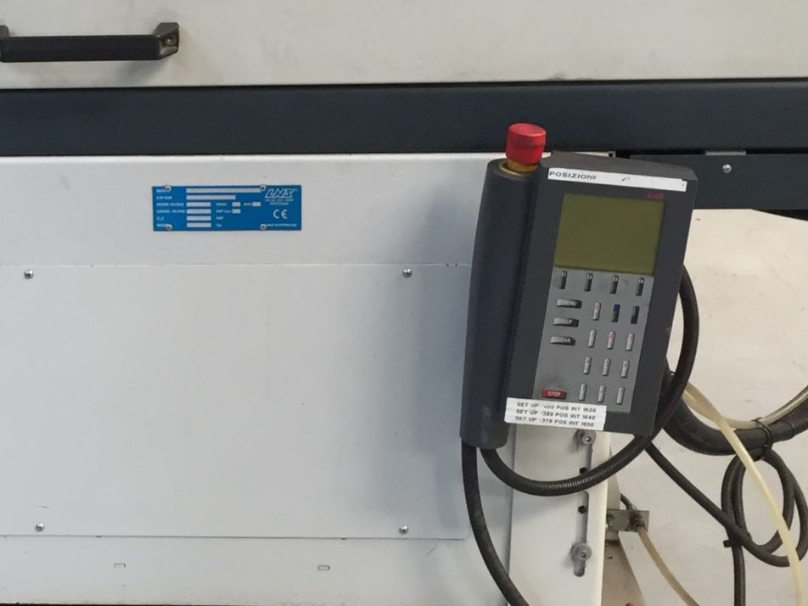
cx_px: 101
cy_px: 104
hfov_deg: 24.4
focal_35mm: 78
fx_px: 1821
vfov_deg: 18.7
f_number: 2.2
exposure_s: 1/40
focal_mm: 4.15
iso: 32
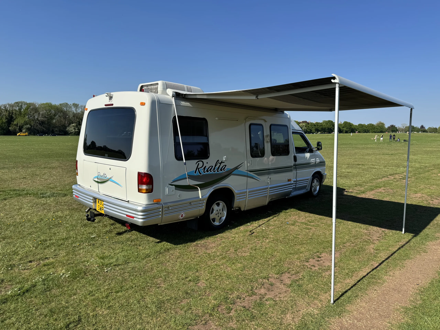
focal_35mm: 24
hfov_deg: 71.6
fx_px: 305
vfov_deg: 56.8
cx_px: 220
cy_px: 165
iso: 80
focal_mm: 6.76
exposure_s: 1/4049
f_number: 1.78
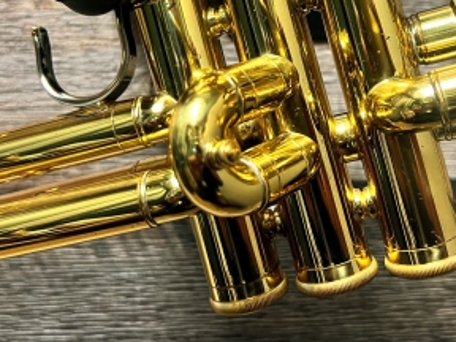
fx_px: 619
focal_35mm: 47
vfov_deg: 29.7
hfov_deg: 40.4
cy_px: 38
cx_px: 242
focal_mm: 5.7
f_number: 1.5
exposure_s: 1/60
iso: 200
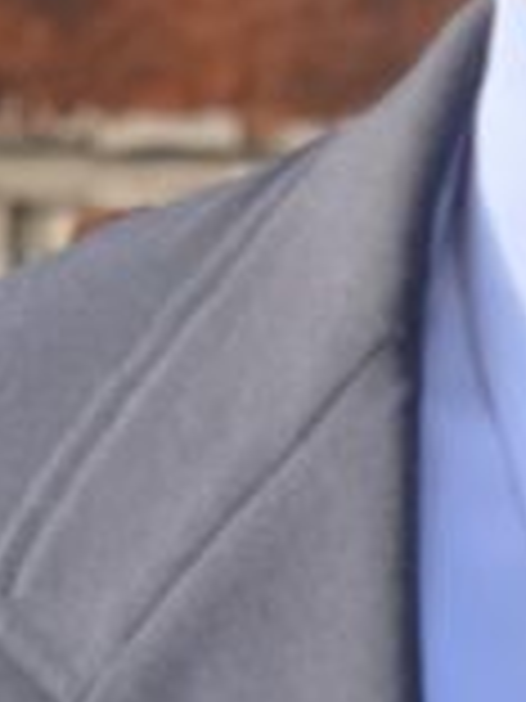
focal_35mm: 341
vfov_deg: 5.8
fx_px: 6909
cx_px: 922
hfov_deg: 4.3
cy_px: 279
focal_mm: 6
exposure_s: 1/167
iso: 16
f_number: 2.4
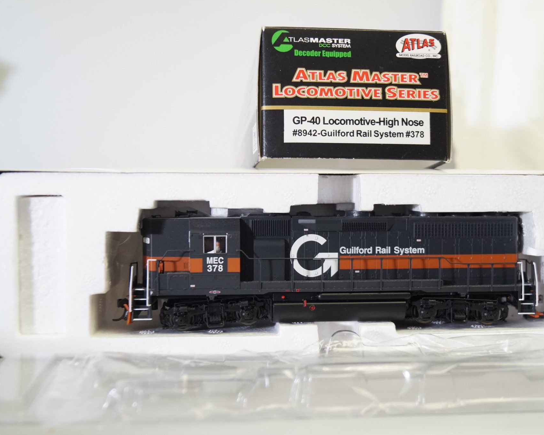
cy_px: 217
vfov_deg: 29.7
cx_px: 302
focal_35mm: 51
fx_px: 821
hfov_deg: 36.6
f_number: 4.5
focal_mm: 30
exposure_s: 1/160
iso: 800
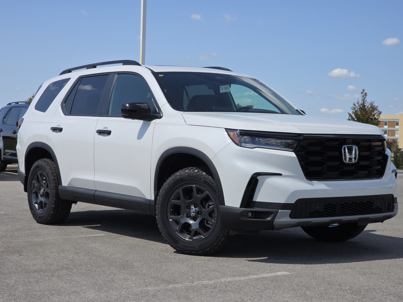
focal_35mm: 69
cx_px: 202
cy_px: 151
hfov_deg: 28.2
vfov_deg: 21.3
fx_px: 803
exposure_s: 1/2730
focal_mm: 7.9
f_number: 2.4
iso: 50
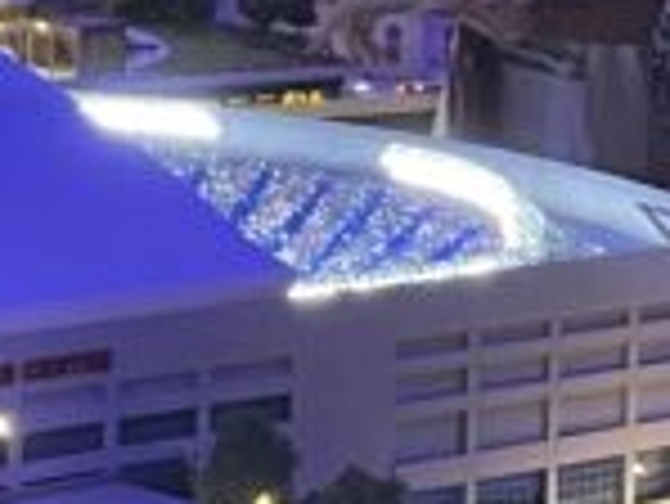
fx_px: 3467
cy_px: -238
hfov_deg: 10.1
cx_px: -755
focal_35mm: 179
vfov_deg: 8.1
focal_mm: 4.2
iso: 640
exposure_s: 1/37
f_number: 1.6
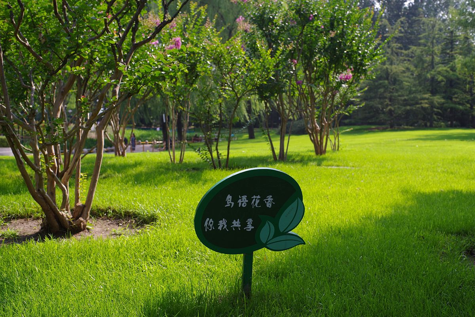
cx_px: 238
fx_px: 568
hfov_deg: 45.4
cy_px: 158
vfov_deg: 31.2
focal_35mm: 43
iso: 200
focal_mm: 43
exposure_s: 1/160
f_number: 7.1
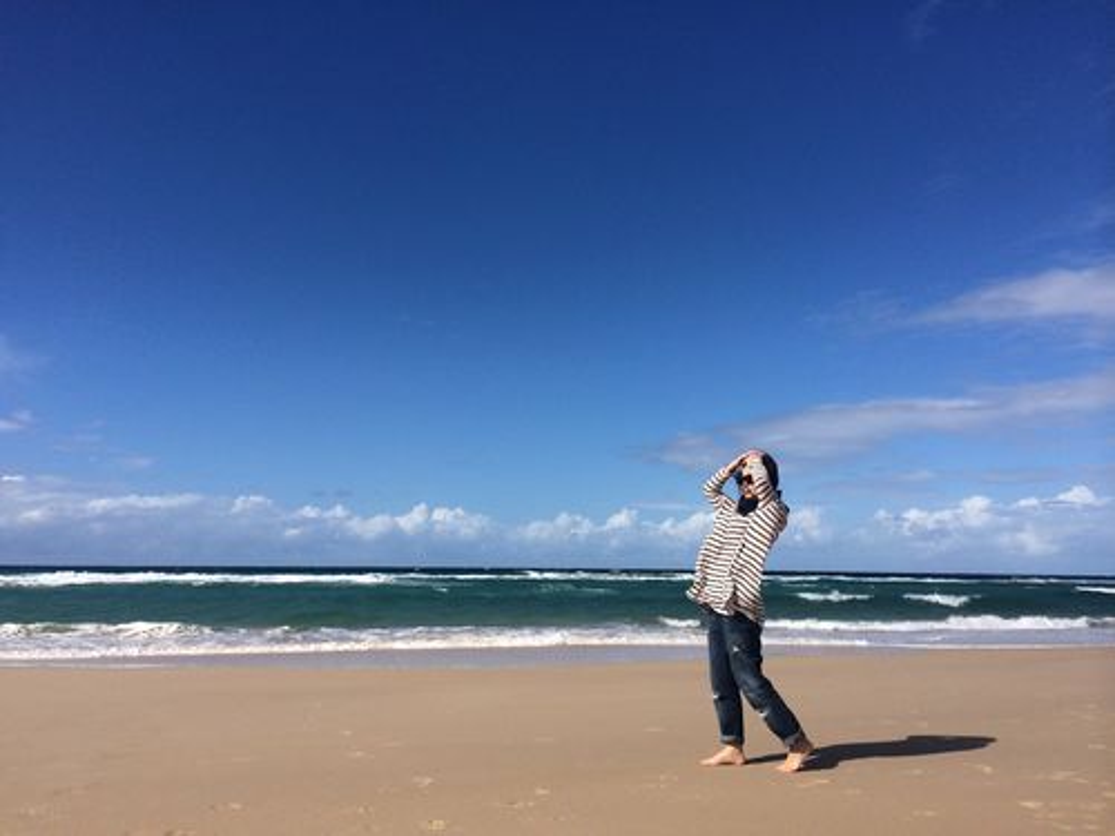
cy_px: 418
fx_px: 966
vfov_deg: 46.8
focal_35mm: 30
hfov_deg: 60.0
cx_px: 558
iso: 40
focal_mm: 4.12
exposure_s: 1/4566
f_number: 2.2
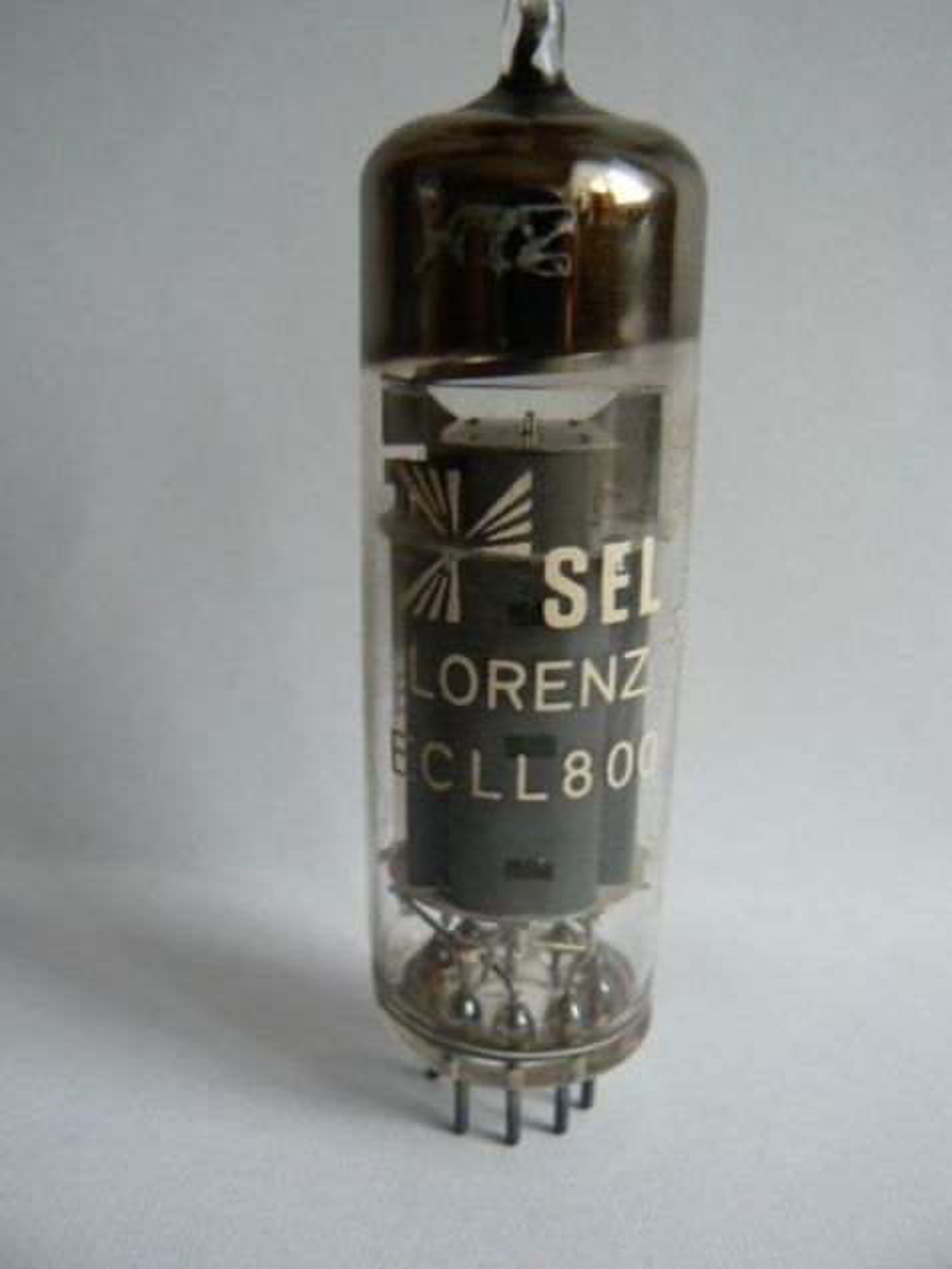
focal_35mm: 36
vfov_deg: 51.3
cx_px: 476
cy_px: 634
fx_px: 1320
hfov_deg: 39.7
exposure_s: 1/30
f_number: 2.8
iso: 125
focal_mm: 6
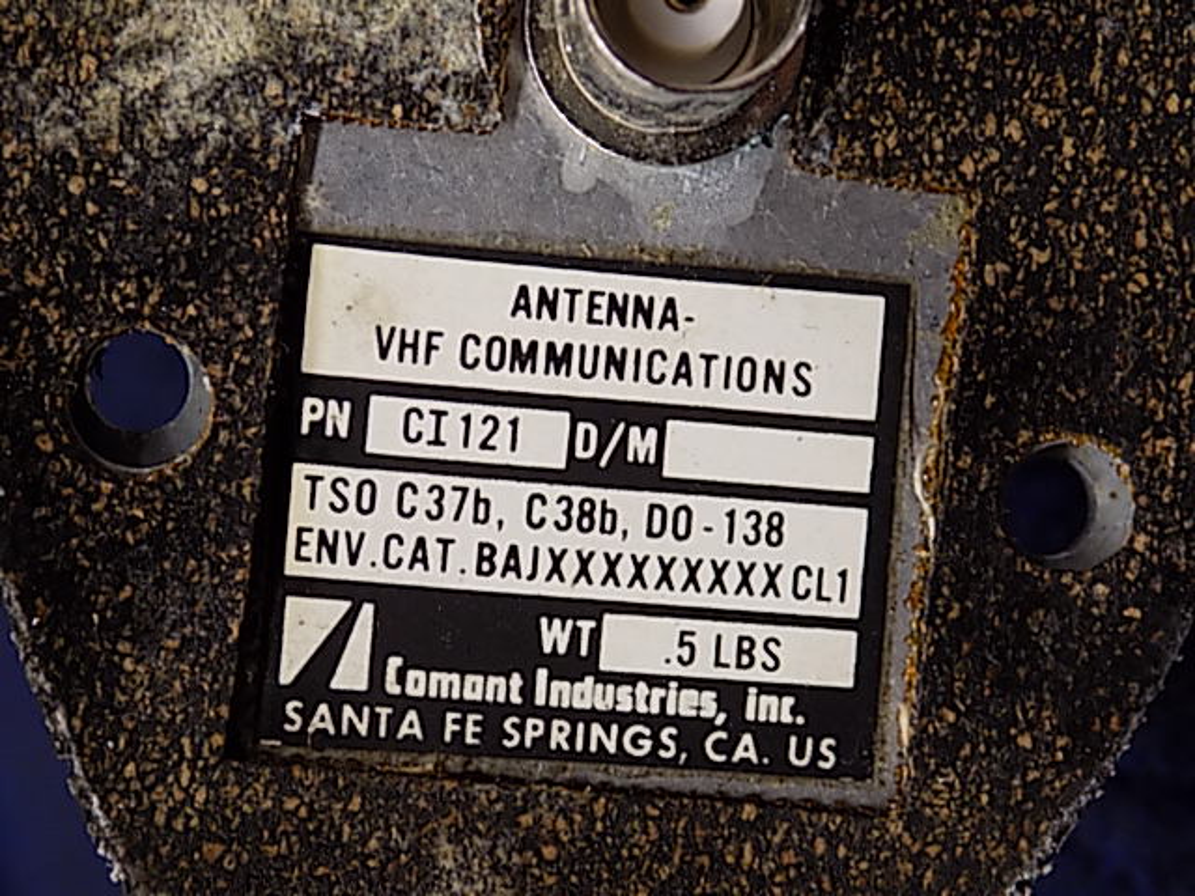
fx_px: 2037
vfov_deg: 24.8
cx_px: 598
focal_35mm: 59
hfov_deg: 32.7
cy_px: 448
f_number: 4
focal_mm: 10.5
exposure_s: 1/30
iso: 280
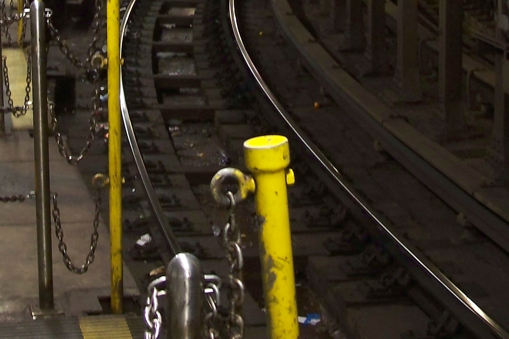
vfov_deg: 14.6
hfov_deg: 22.1
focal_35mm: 92
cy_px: -18
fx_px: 1301
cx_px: 218
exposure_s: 1/8
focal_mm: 7.8
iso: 200
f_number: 2.8
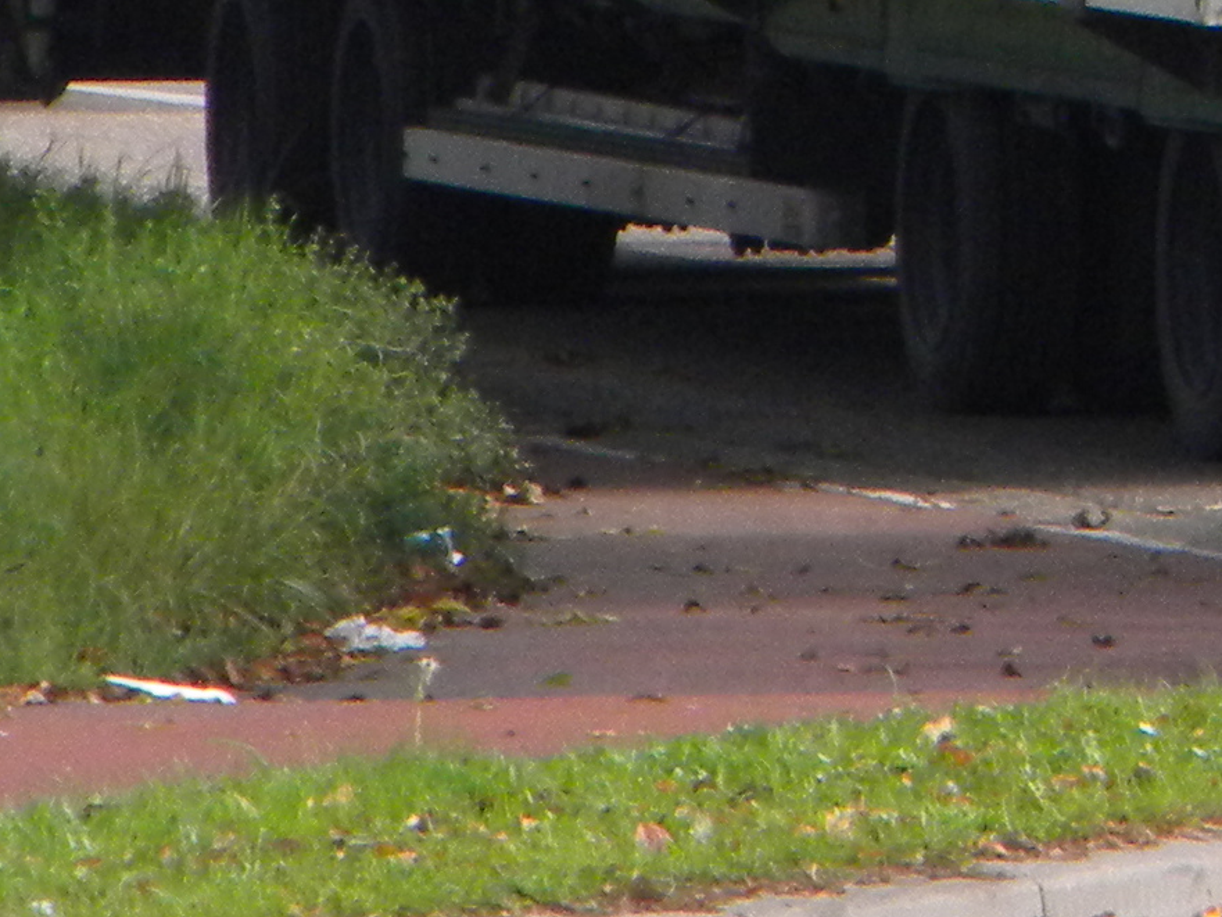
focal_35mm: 758
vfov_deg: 2.0
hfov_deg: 2.6
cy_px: -591
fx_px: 26762
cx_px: 2260
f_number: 5.2
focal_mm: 33.1
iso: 218
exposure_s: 1/500
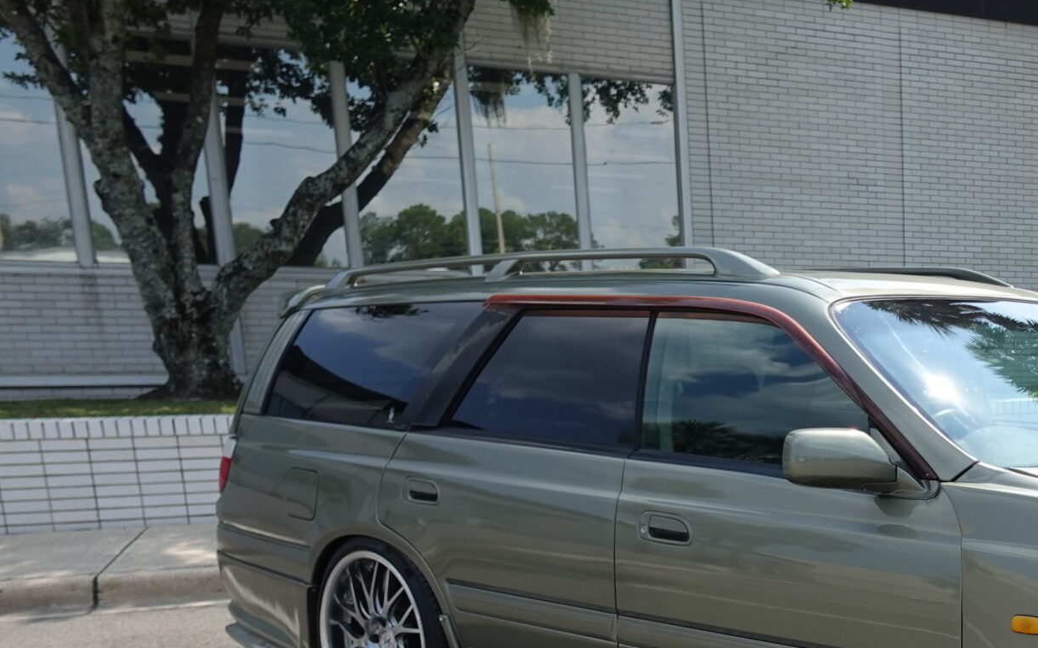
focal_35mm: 43
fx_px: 1216
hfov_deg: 40.2
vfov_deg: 28.7
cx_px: 1052
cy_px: 583
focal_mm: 7.6
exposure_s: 1/2500
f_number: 2
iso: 125
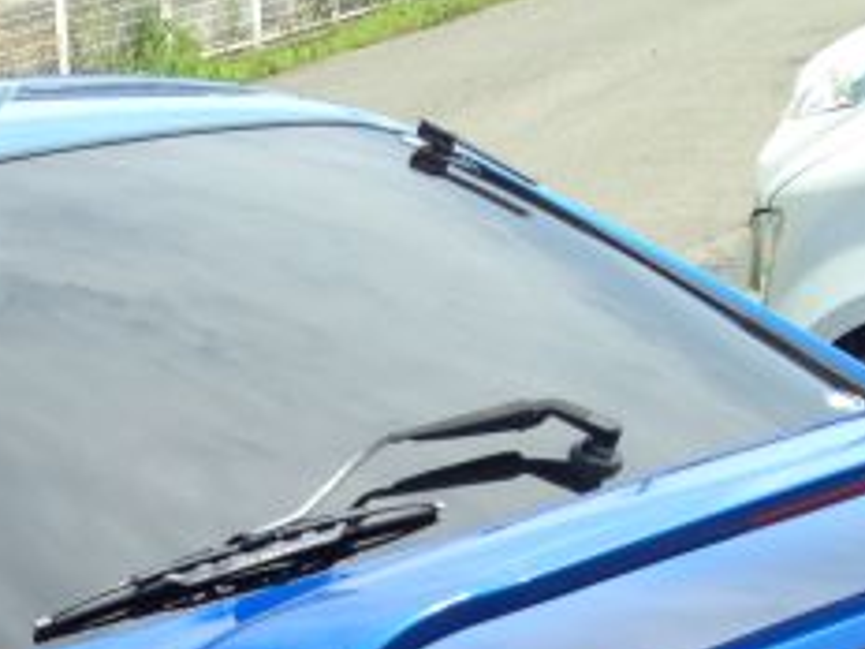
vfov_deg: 12.2
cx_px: 60
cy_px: 1048
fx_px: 2849
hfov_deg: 17.0
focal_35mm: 114
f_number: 2.4
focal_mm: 4.12
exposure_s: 1/602
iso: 50
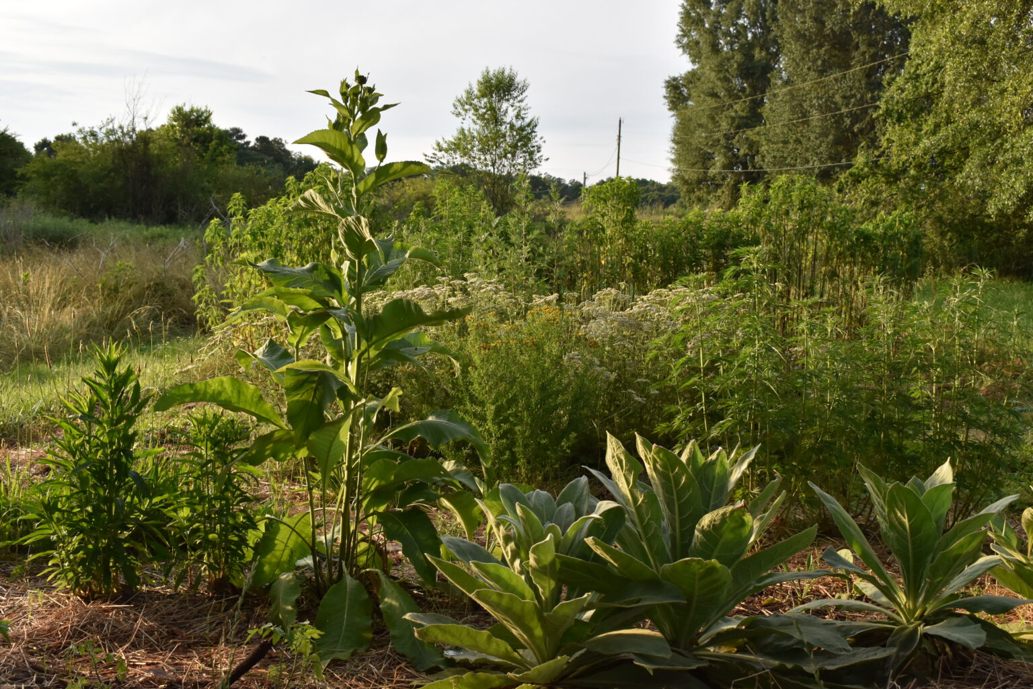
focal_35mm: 45
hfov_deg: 43.6
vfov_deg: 29.9
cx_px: 516
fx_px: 1291
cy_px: 344
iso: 640
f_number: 10
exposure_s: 1/400
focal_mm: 30
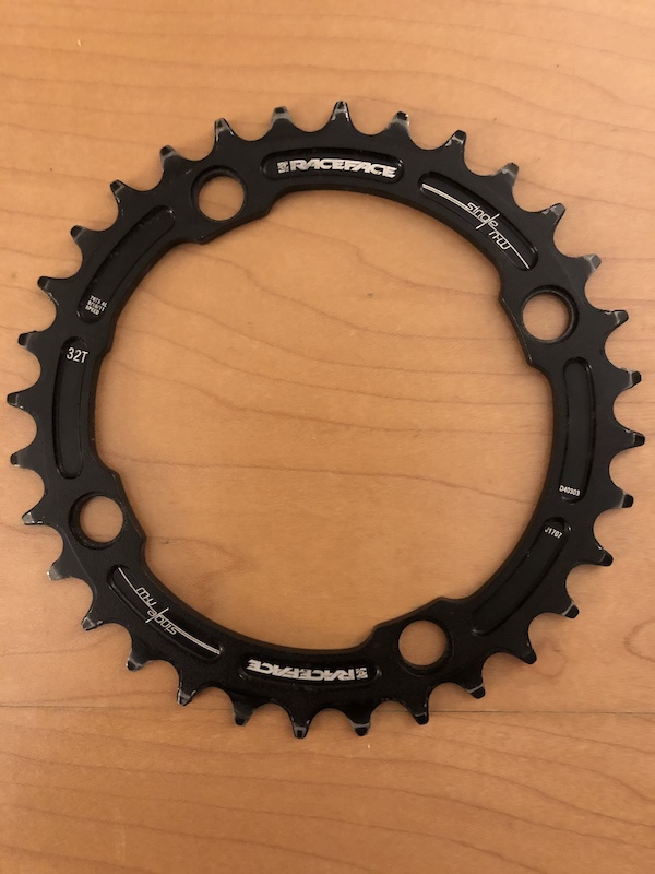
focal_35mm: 28
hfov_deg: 49.7
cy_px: 437
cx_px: 328
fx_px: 706
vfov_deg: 63.4
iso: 100
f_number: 1.8
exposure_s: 1/5
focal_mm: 3.99
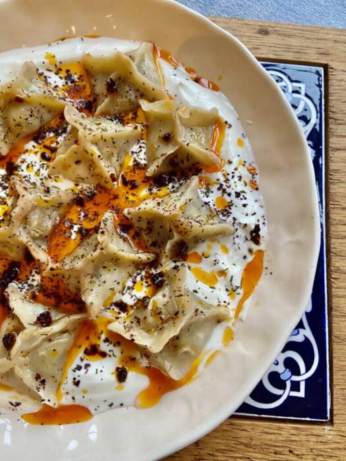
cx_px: 173
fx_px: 347
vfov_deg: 67.3
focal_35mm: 26
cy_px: 230
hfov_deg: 53.1
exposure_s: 1/50
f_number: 1.8
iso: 160
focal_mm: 4.25
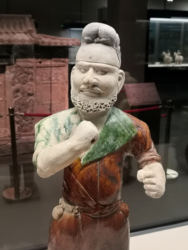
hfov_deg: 33.6
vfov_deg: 43.9
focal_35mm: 43
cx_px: 94
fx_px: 311
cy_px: 125
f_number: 1.8
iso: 200
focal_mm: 3.95
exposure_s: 1/50
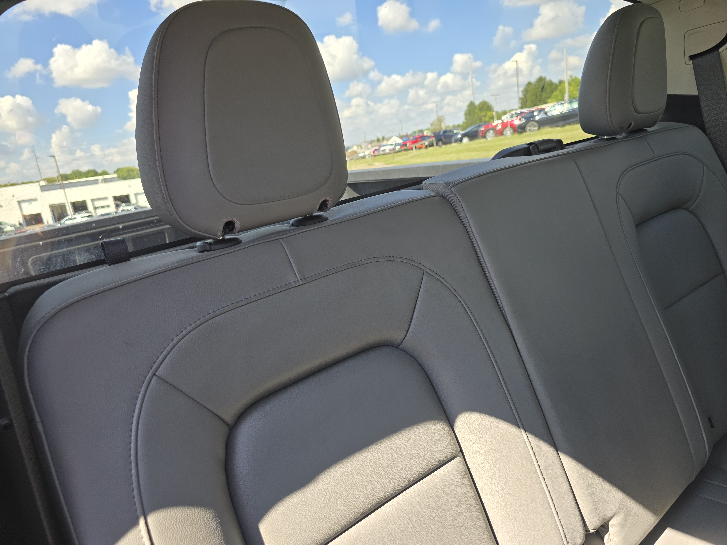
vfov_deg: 58.9
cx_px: 364
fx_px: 483
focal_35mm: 23
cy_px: 272
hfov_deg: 73.9
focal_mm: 6.3
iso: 25
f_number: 1.7
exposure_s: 1/180
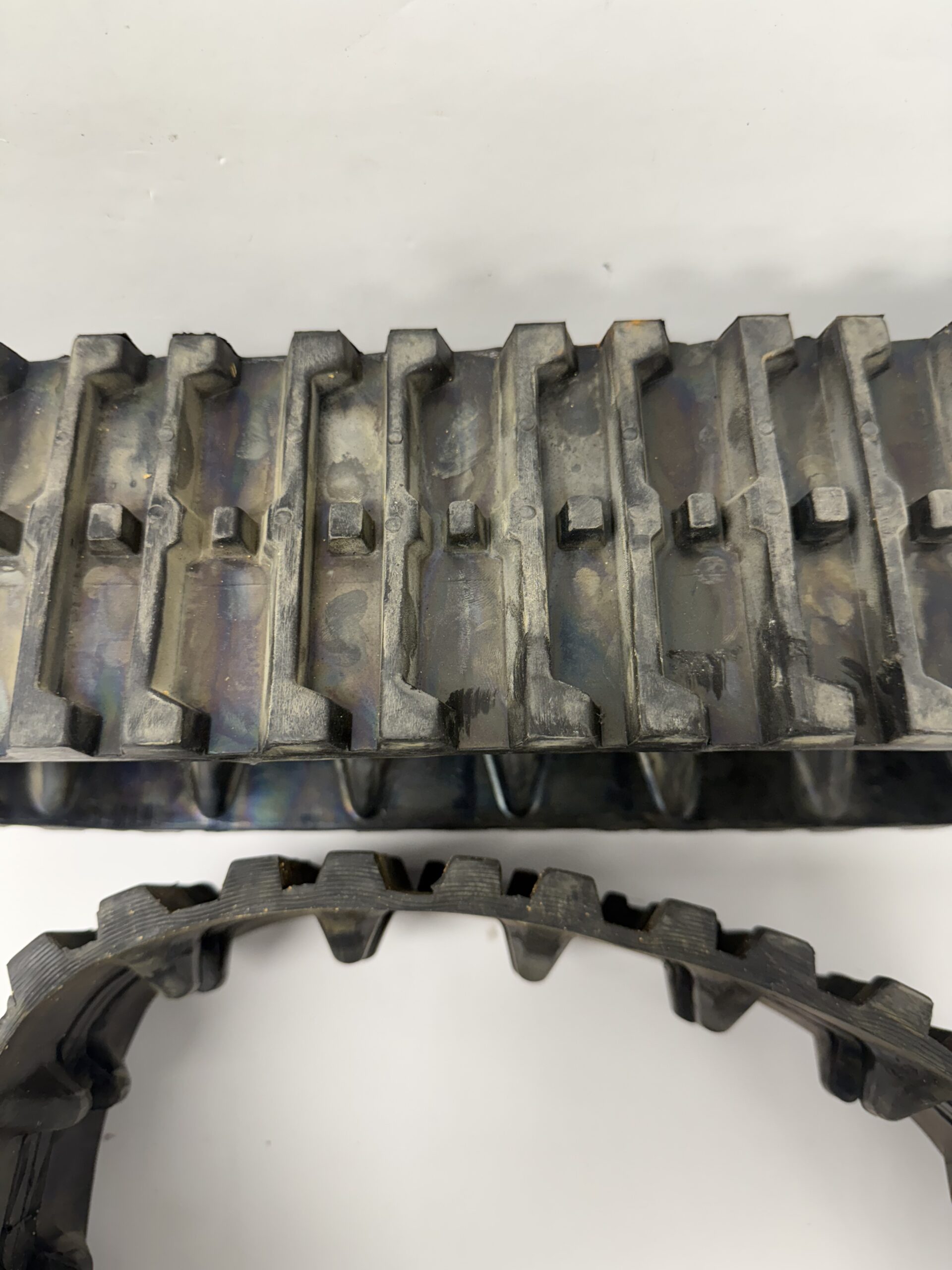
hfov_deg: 56.8
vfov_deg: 71.6
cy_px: 635
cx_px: 476
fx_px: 880
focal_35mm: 24
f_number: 1.78
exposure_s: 1/120
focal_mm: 6.76
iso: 160
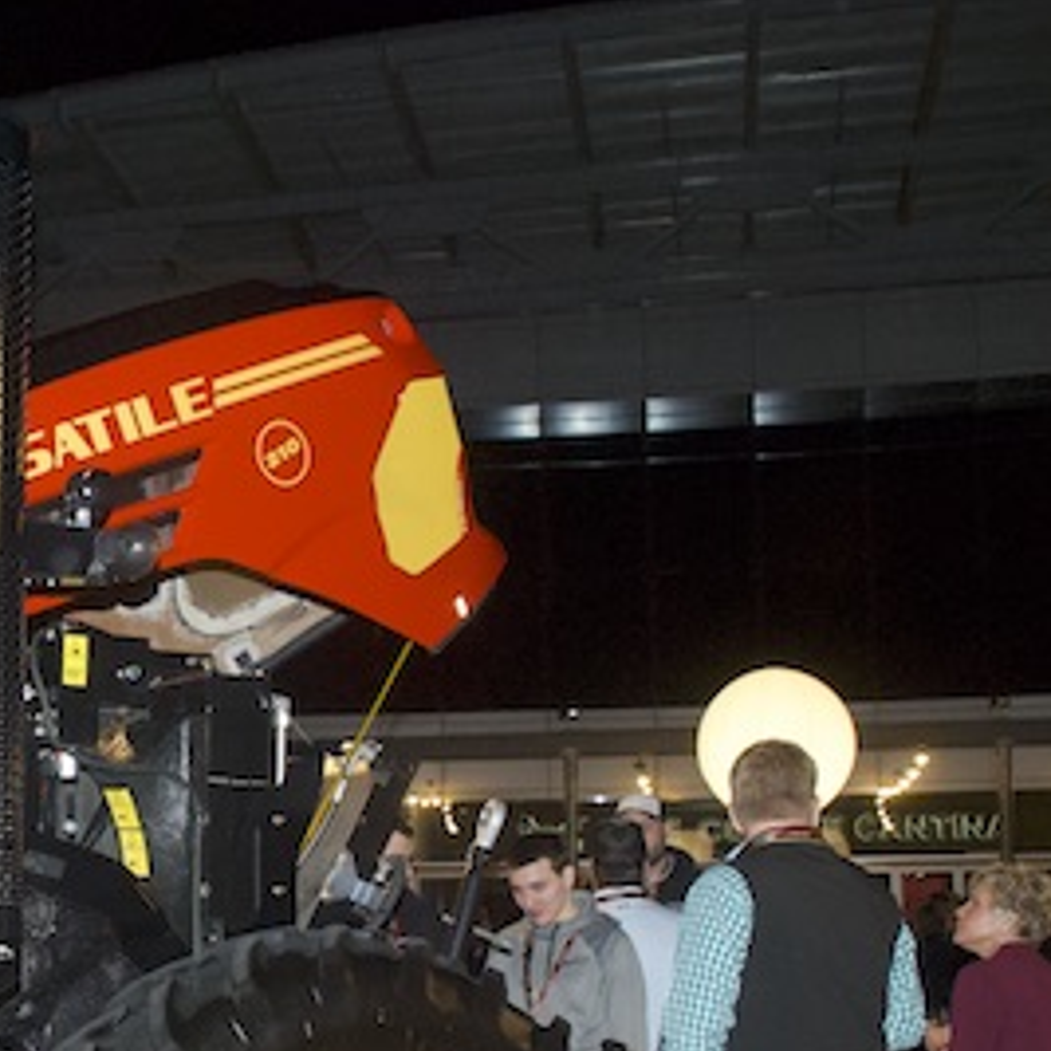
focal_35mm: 67
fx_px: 2301
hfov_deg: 24.6
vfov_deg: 25.5
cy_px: 724
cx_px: 8
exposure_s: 1/60
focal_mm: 20
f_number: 4
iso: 1100
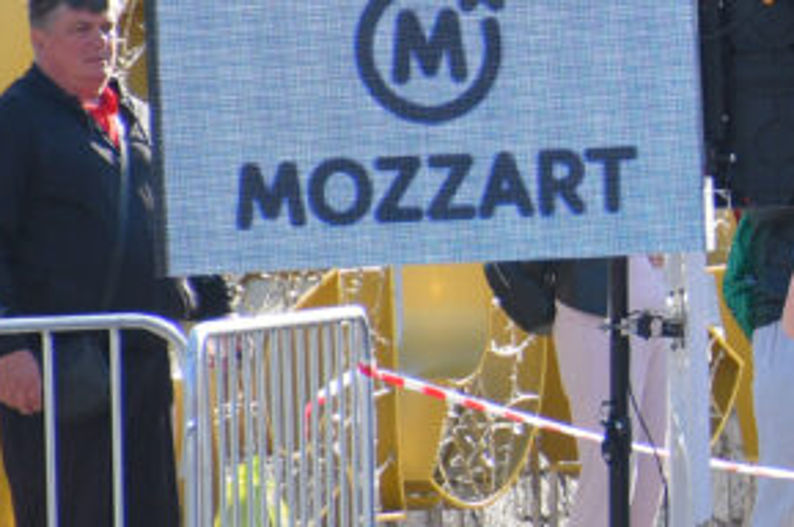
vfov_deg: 2.6
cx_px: 1637
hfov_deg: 3.9
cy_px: -22
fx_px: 11678
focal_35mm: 530
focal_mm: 85
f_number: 5.3
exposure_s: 1/1000
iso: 800
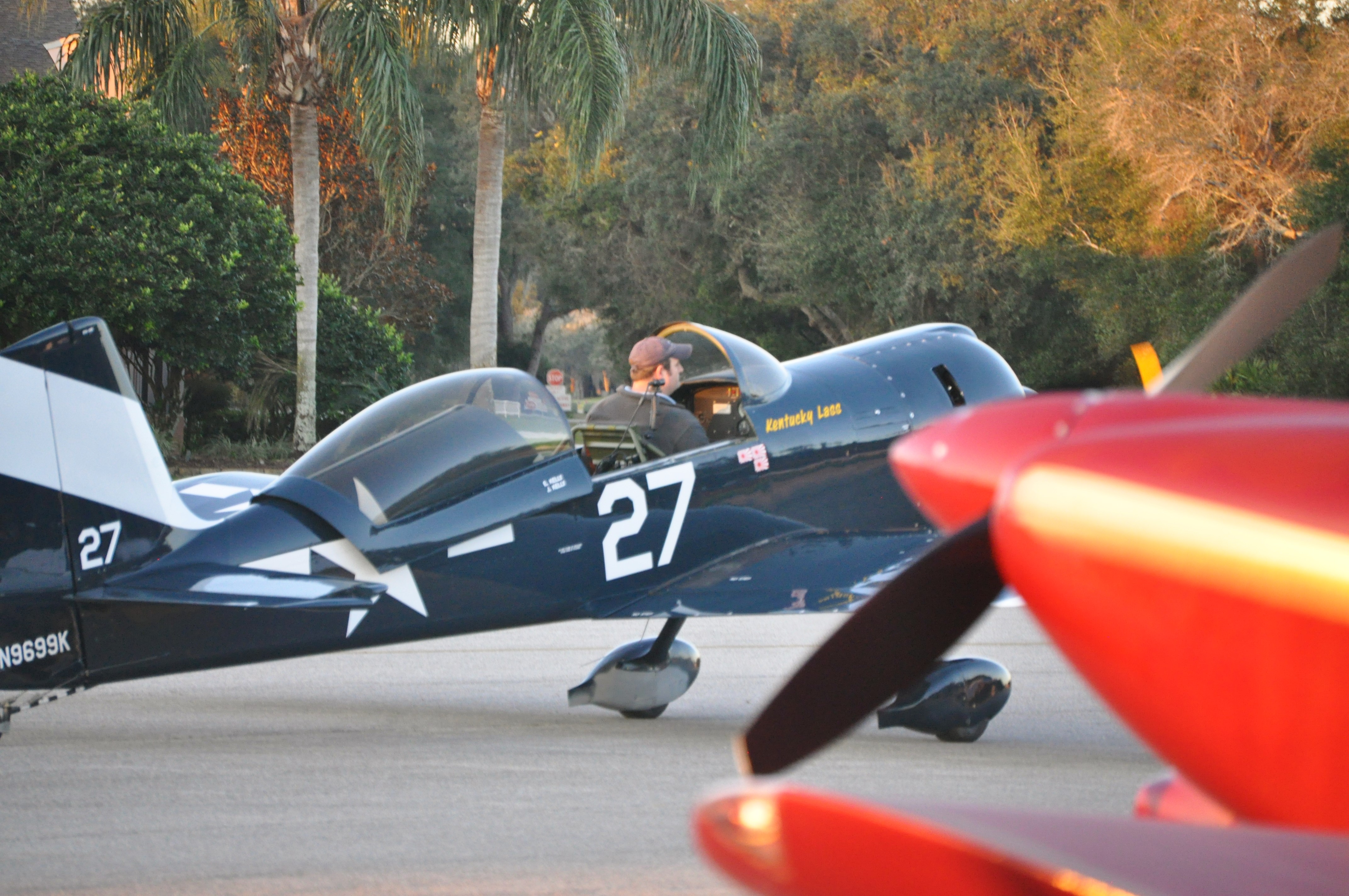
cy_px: 448
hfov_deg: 10.2
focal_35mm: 202
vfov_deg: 6.8
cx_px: 674
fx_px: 7579
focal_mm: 135
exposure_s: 1/320
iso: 1600
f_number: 5
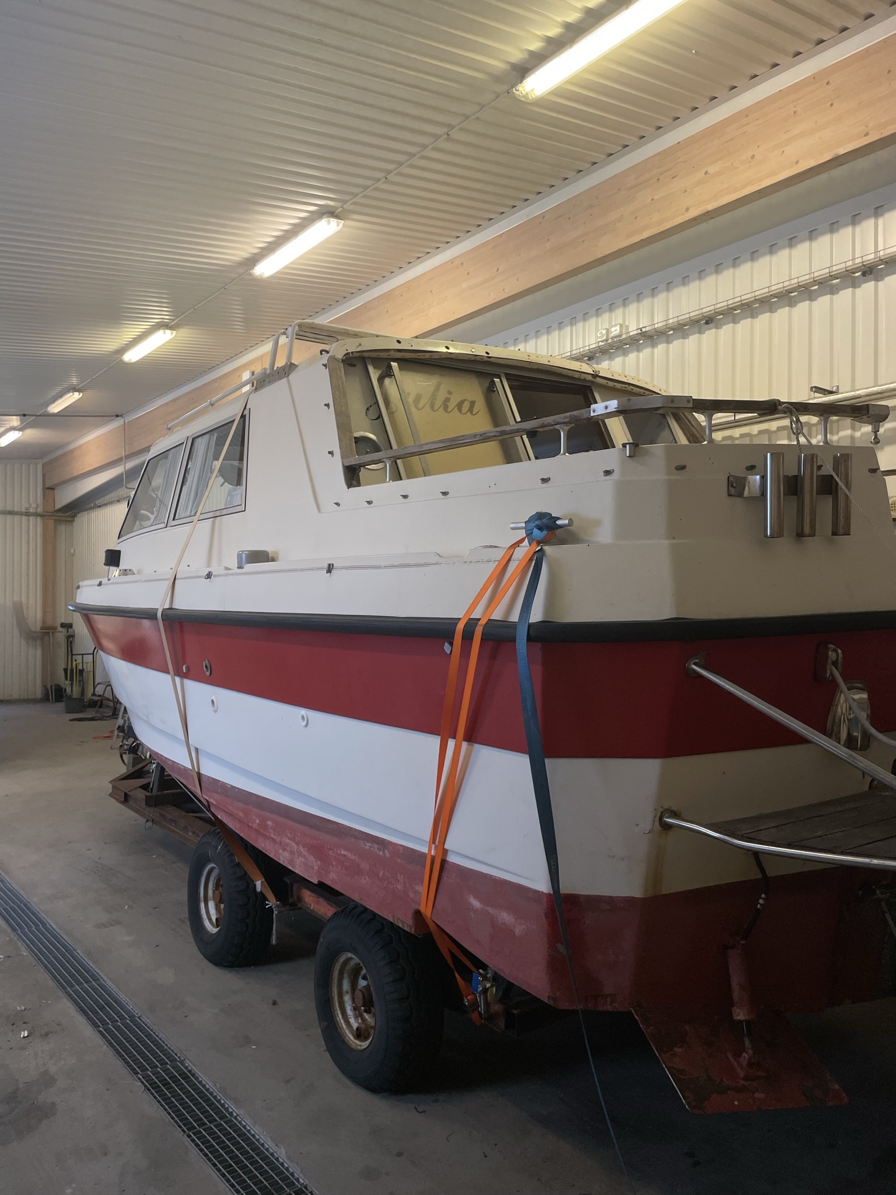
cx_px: 448
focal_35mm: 26
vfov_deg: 67.3
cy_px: 598
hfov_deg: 53.1
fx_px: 897
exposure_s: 1/100
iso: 64
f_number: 1.6
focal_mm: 4.2
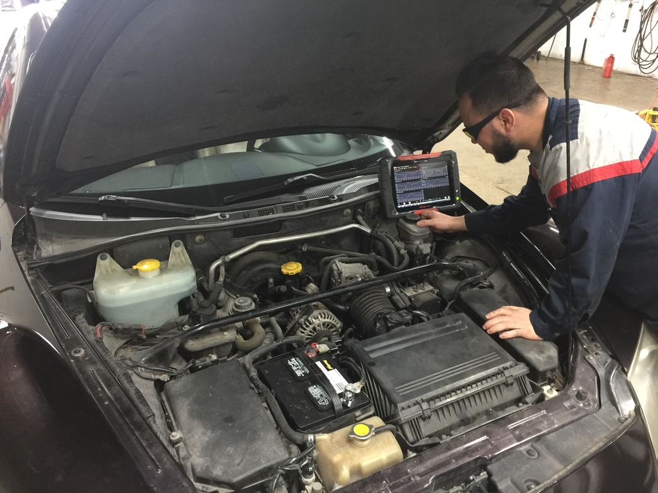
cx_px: 329
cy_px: 246
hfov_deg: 61.7
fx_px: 551
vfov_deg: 48.2
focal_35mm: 29
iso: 100
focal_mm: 4.15
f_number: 2.2
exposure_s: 1/10
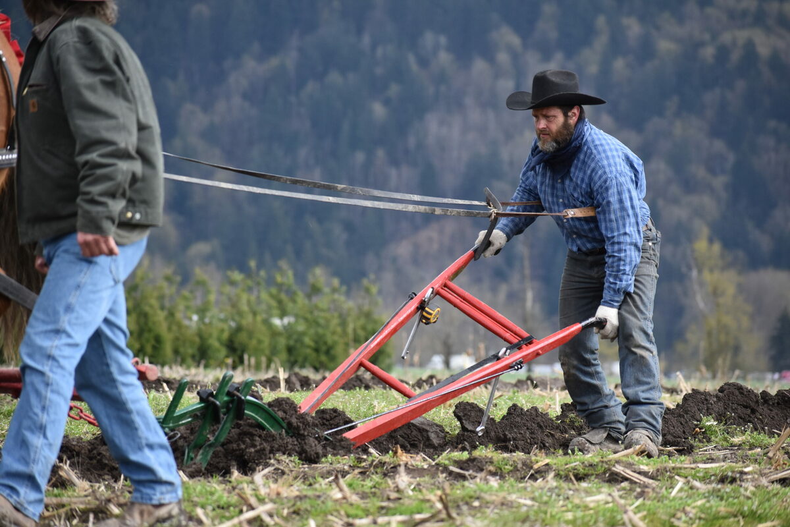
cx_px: 395
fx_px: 4937
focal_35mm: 225
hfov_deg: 9.1
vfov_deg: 6.1
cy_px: 264
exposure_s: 1/1000
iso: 560
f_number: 5
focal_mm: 150
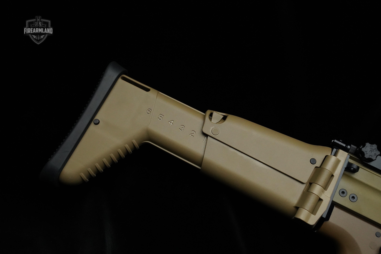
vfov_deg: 37.5
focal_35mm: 35
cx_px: 190
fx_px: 375
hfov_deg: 53.9
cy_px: 127
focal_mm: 35.4
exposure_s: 1/320
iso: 8000
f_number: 6.3
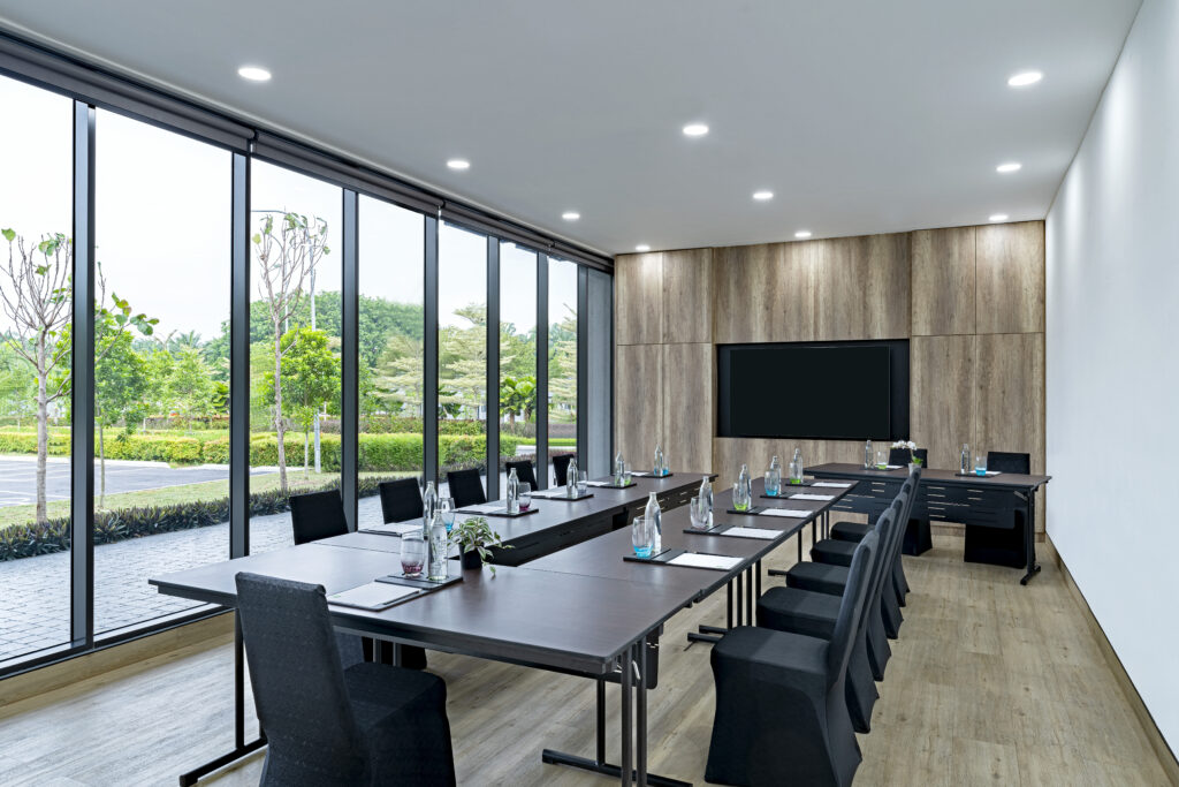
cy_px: 394
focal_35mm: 24
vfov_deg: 53.1
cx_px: 590
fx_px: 786
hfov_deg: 73.7
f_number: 11
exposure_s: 1/60
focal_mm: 24
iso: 100
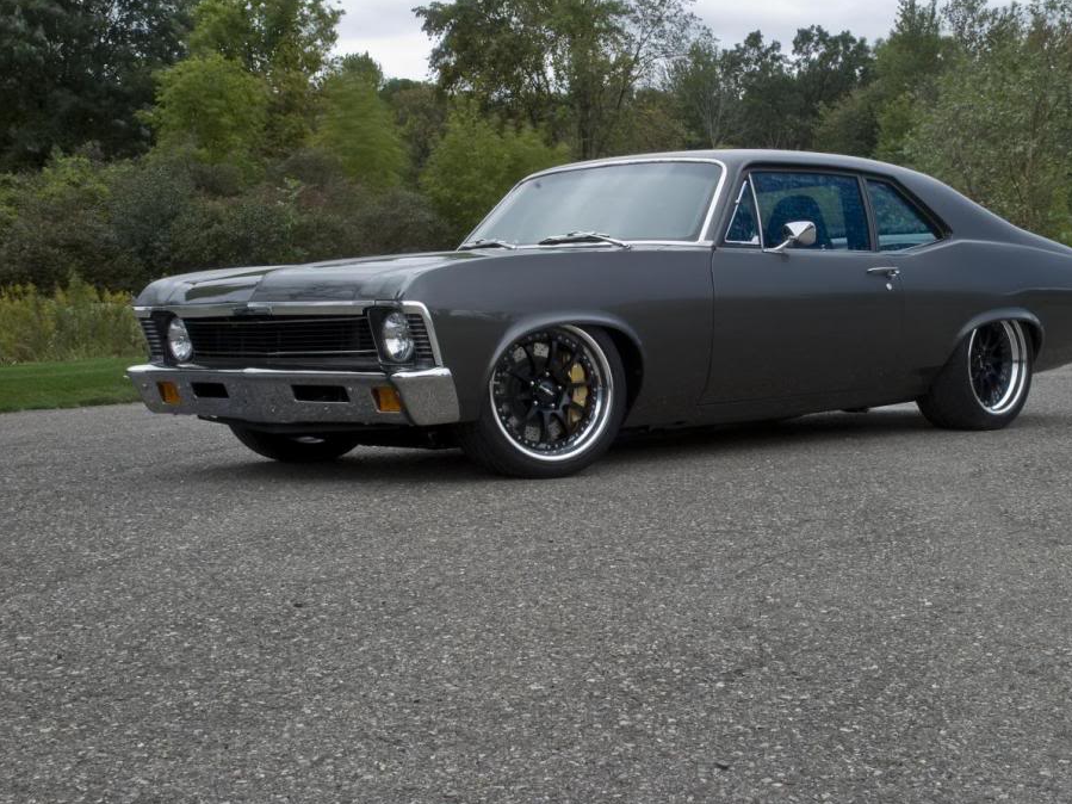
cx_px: 609
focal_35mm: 58
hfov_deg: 33.4
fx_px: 1782
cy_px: 404
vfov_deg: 25.4
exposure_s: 1.3
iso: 100
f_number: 22
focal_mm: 35
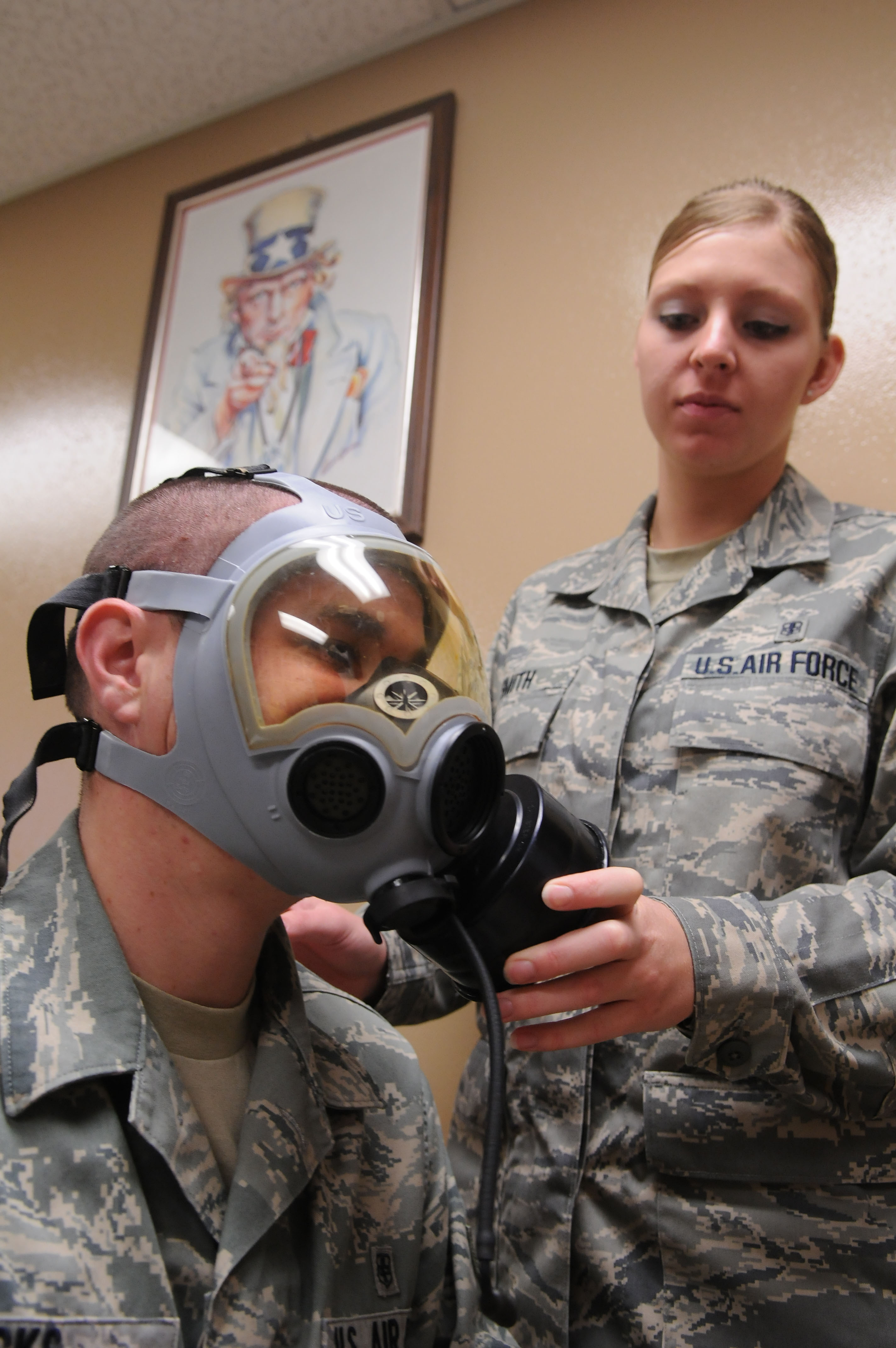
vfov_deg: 57.3
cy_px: 674
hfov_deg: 39.9
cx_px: 448
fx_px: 1235
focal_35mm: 33
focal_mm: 22
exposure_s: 1/60
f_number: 4
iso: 800
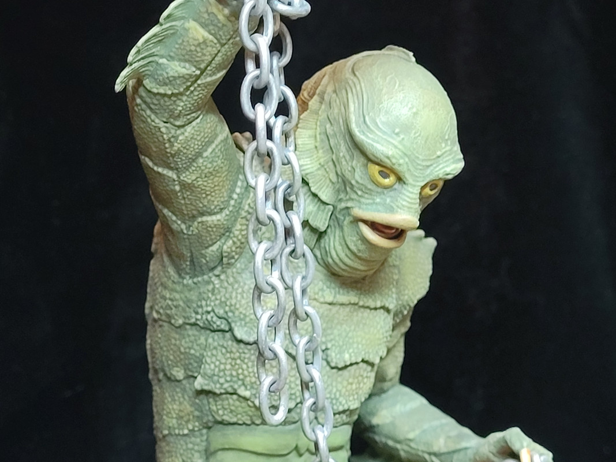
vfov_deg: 53.1
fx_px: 463
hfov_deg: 67.3
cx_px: 308
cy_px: 231
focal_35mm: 26
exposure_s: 1/40
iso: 320
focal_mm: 5.4
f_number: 1.8
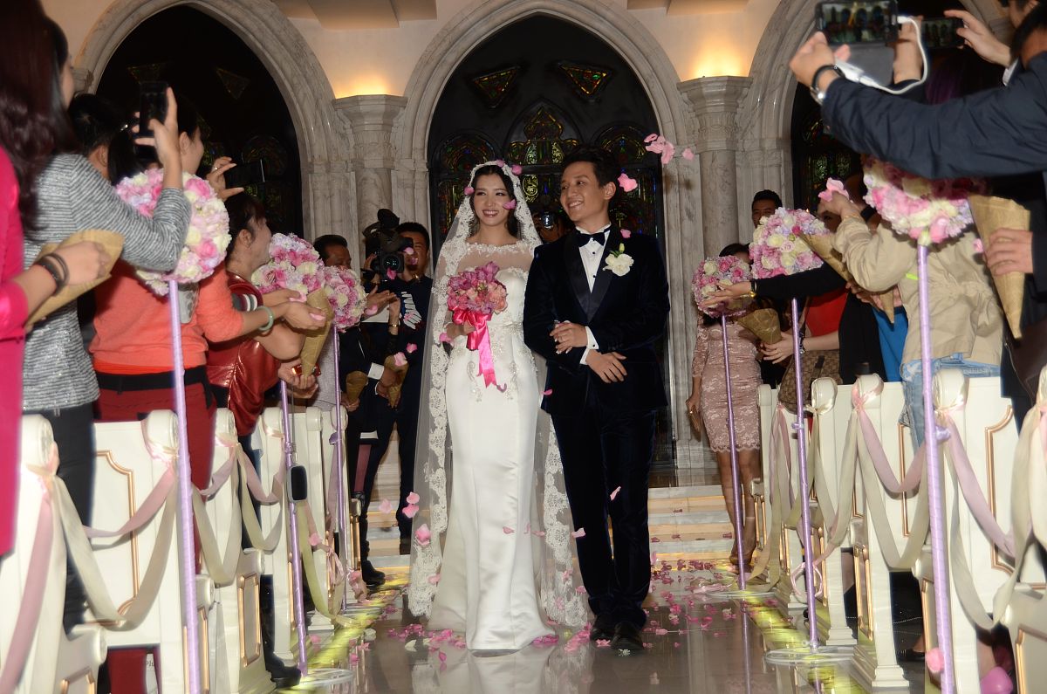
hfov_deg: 29.3
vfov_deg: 19.6
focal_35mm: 69
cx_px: 524
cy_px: 347
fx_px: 2003
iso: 200
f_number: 5.6
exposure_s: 1/160
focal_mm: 46
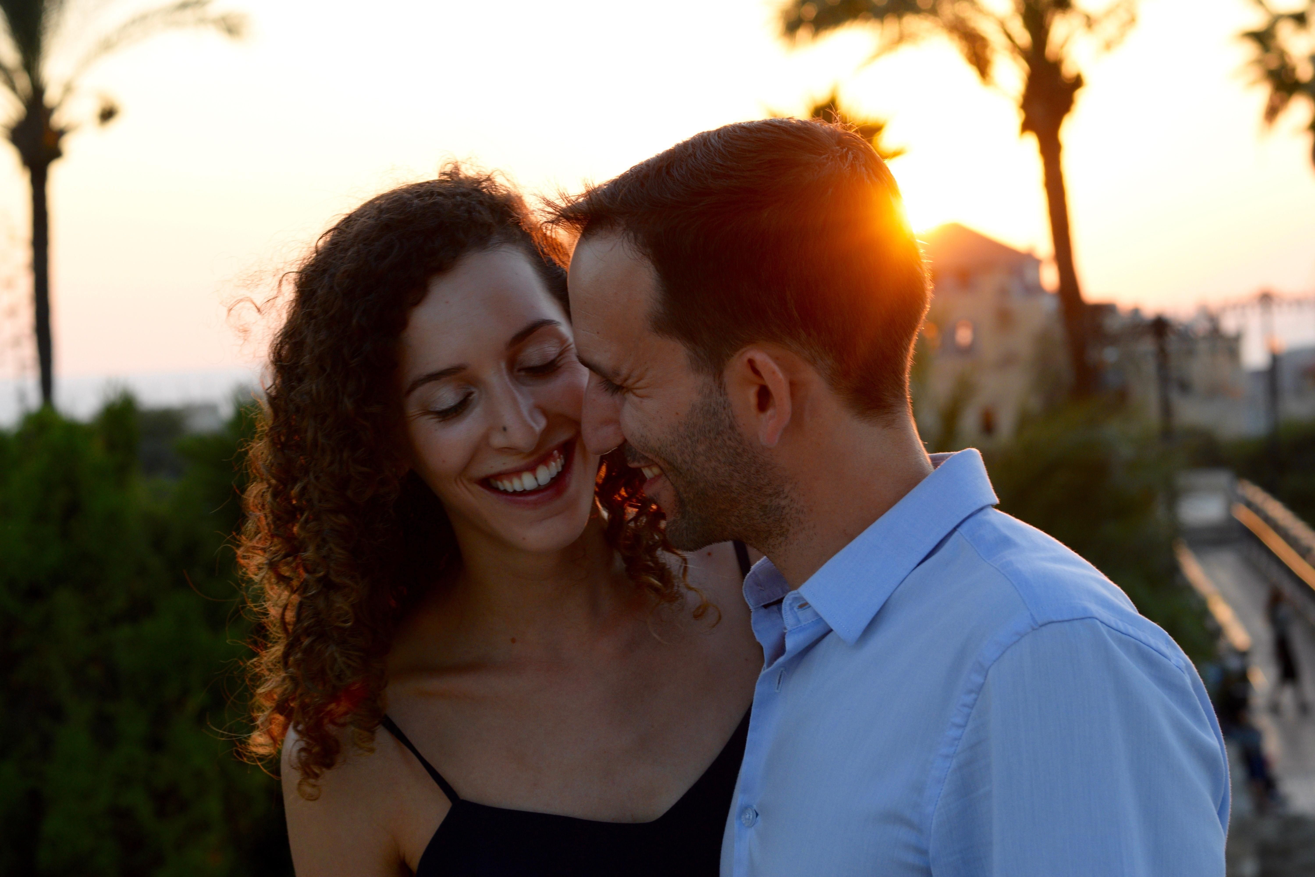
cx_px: 658
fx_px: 2739
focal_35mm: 75
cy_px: 438
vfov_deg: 18.2
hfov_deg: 27.0
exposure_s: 1/250
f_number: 5.6
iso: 400
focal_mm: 50
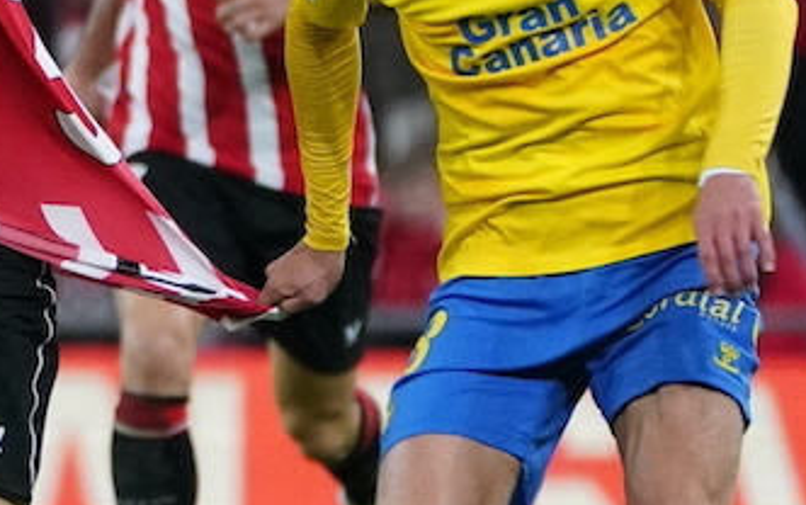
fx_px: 26993
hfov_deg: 1.7
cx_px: 32
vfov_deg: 1.1
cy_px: 215
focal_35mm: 1228
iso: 8000
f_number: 5.6
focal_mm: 400
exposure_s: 1/1000
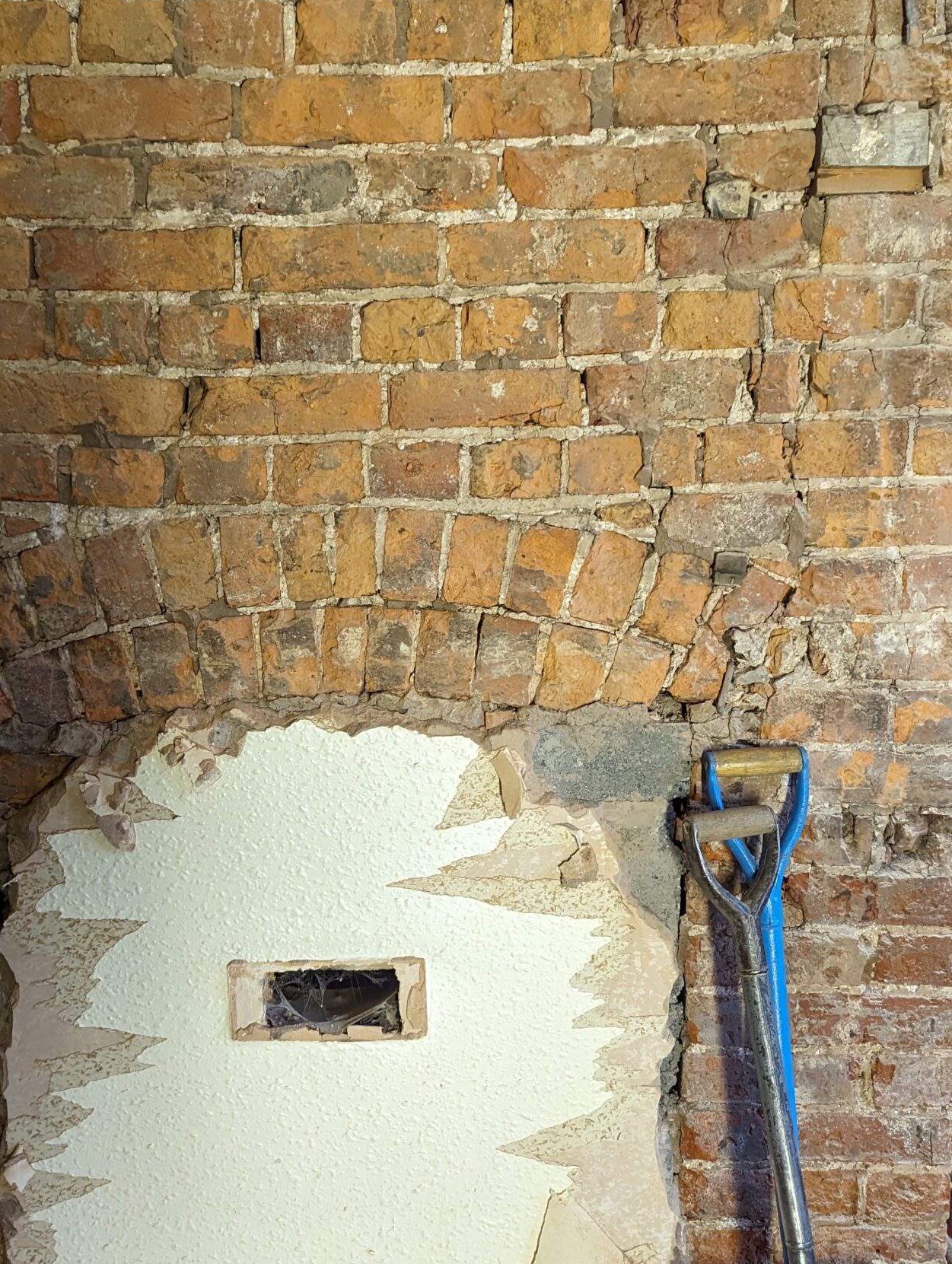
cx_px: 376
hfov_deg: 38.6
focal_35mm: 37
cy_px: 655
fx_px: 1353
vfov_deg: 50.1
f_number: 1.85
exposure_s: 1/100
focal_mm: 6.81
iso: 741
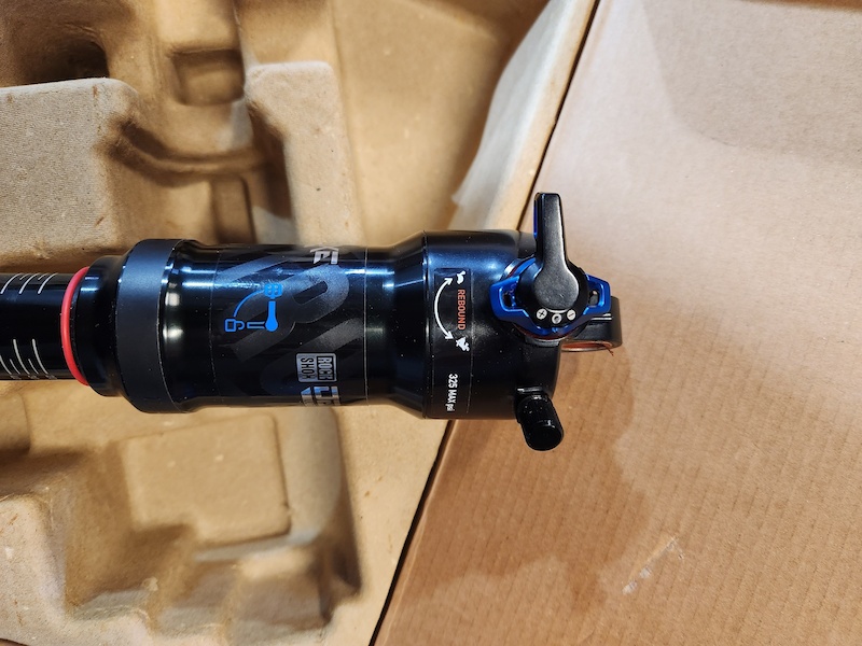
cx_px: 431
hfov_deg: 73.9
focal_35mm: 23
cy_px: 323
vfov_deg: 58.9
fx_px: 573
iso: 500
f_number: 1.8
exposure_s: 1/120
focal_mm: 5.4
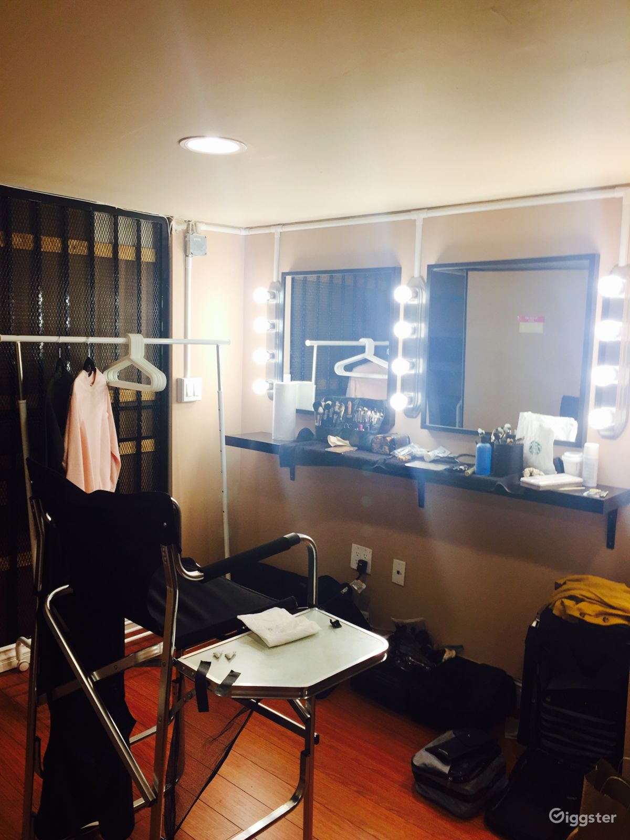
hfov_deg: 48.2
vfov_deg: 61.7
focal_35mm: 29
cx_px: 315
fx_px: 704
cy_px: 420
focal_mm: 4.15
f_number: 2.2
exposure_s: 1/60
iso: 40
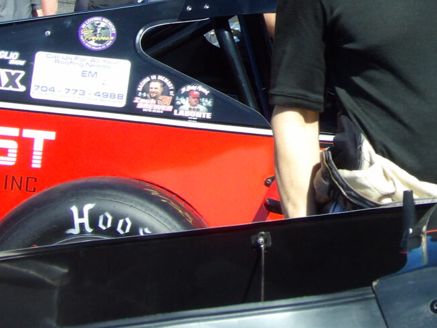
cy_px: -37
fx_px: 3030
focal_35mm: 240
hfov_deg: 8.2
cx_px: 391
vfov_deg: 6.2
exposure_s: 1/1399
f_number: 3.6
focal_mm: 18.2
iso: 200
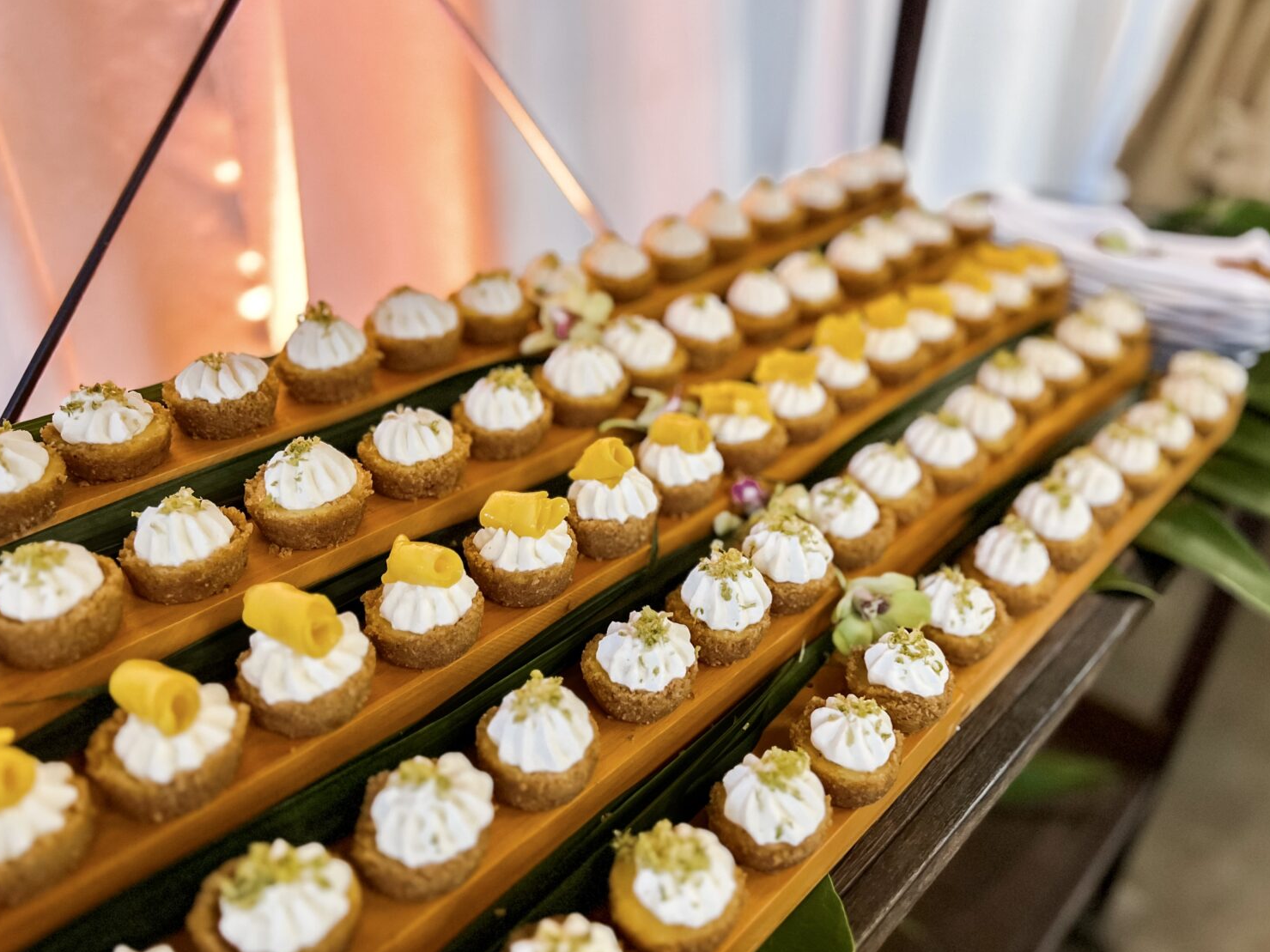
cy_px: 466
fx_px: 991
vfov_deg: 51.3
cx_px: 650
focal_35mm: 27
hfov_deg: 65.3
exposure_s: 1/60
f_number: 1.5
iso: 320
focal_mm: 5.7
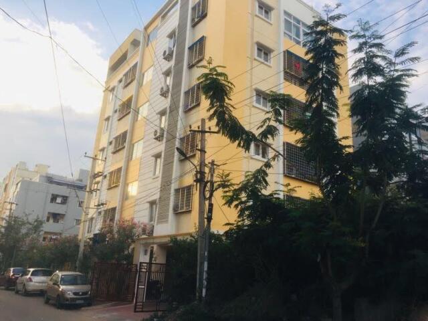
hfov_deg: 61.7
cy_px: 160
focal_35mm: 29
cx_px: 214
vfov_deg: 48.2
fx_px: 359
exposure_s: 1/514
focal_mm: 4.15
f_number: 2.2
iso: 32
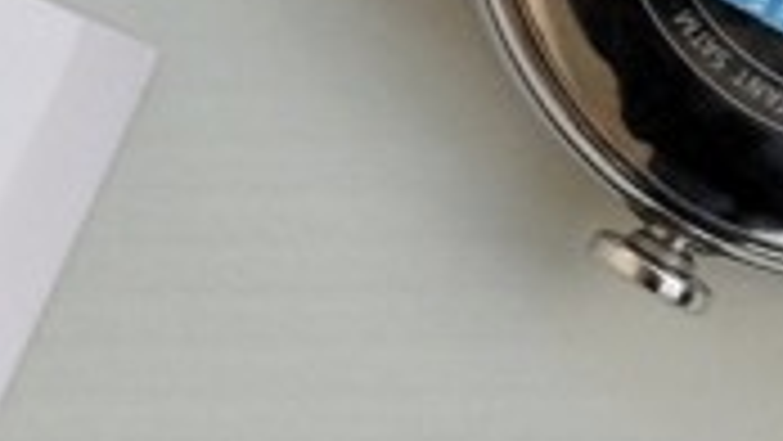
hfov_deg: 4.0
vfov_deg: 2.2
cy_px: -297
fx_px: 11236
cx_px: -63
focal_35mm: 541
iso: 1600
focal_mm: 60
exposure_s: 1/80
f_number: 5.6
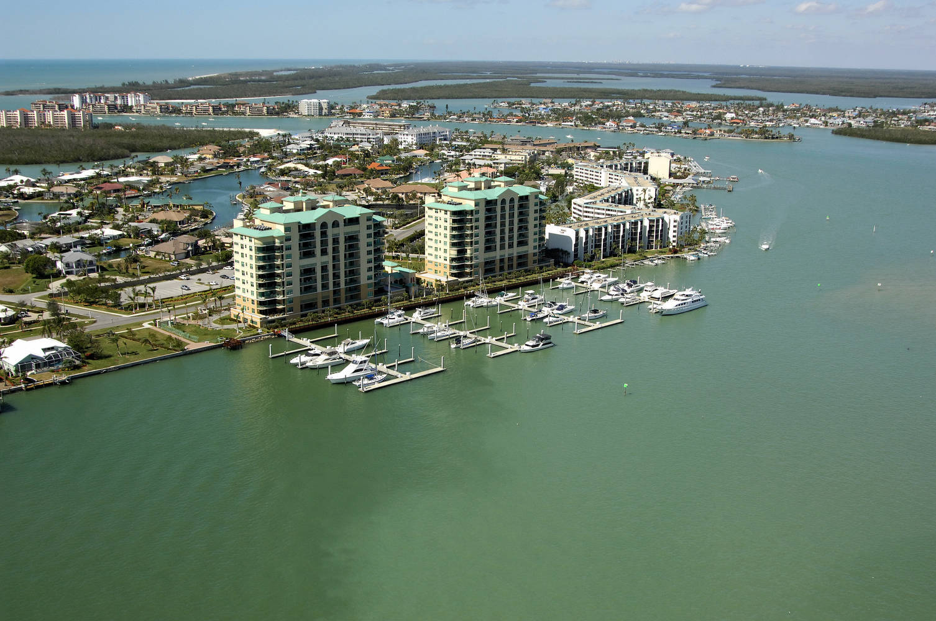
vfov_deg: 36.8
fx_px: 935
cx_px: 468
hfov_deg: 53.2
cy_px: 310
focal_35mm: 36
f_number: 7.6
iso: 400
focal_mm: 24
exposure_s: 1/1000
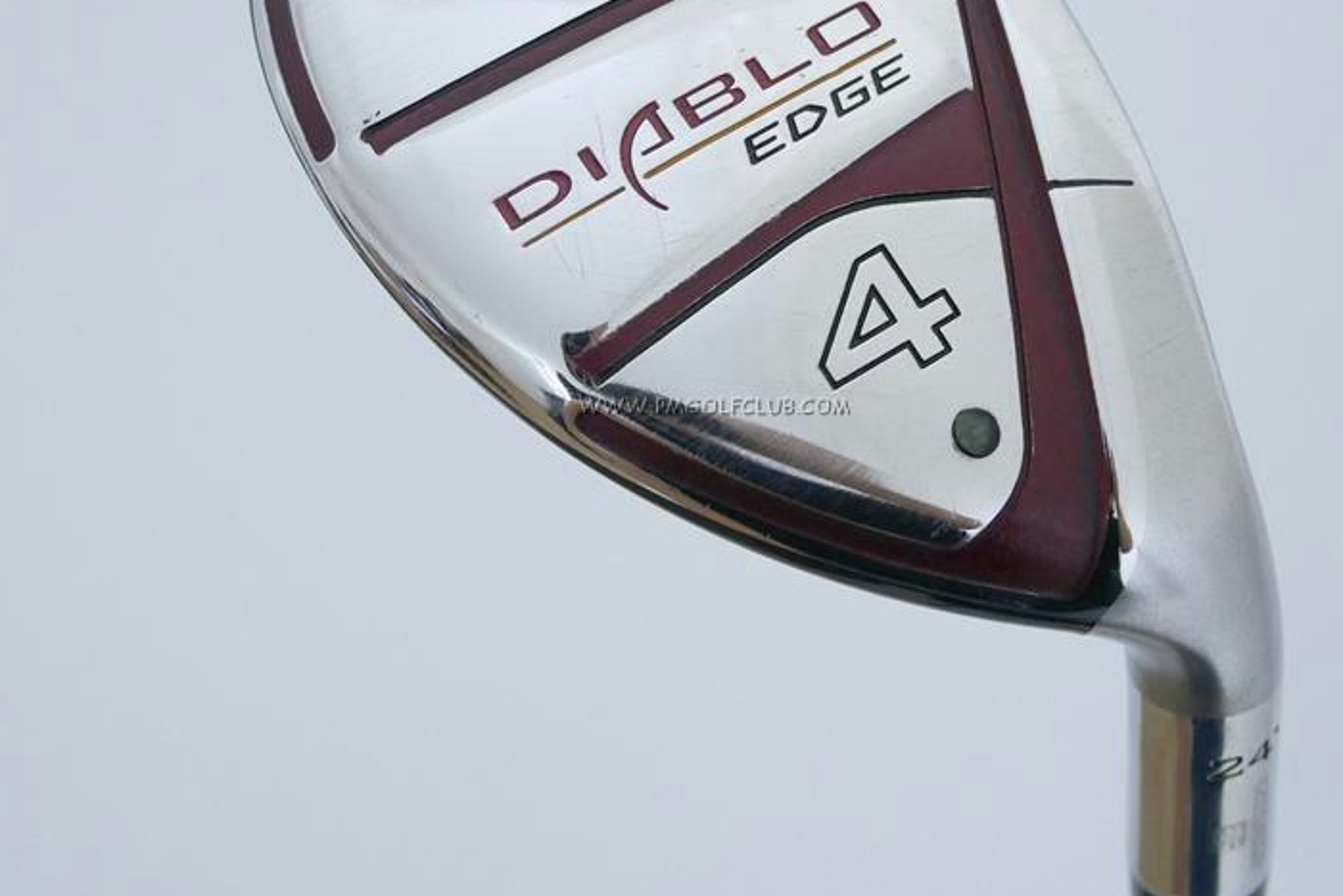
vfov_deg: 17.9
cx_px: 715
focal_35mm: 76
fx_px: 2836
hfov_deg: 26.6
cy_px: 232
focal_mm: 25
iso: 1600
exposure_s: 1/125
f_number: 4
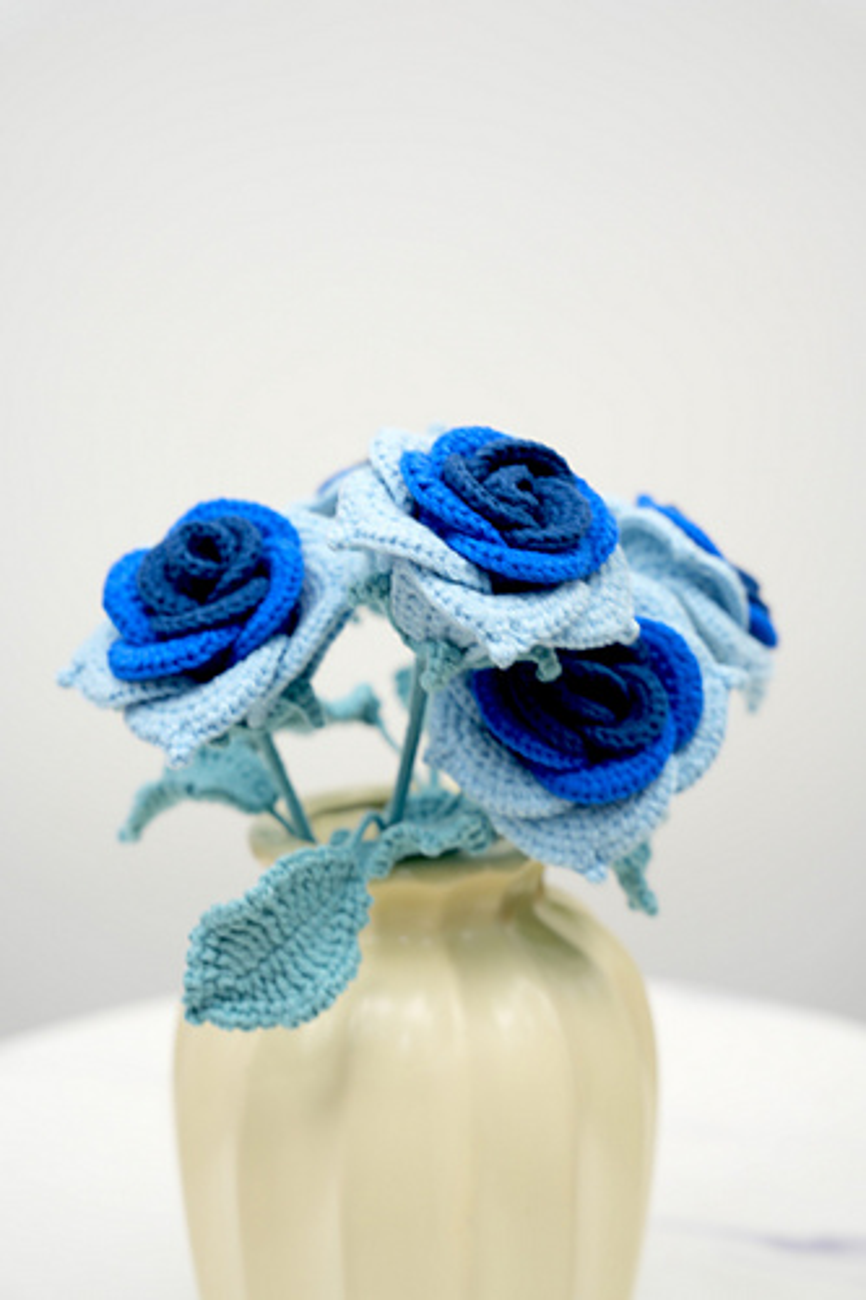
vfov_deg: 41.9
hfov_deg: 28.6
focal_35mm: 47
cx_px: 433
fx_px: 1697
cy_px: 650
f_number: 5
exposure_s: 1/8
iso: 100
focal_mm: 47
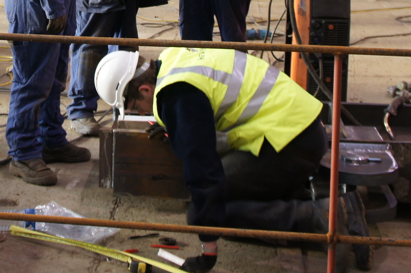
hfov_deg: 22.3
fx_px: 1020
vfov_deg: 14.5
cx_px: 57
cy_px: -93
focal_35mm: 89
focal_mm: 21
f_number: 4
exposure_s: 1/40
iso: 200
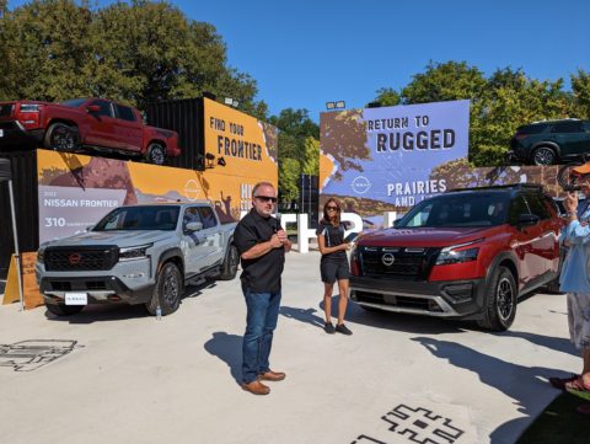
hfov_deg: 71.5
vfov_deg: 56.9
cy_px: 222
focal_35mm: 24
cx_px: 295
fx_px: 409
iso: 42
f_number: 1.85
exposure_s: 1/2976
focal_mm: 6.81
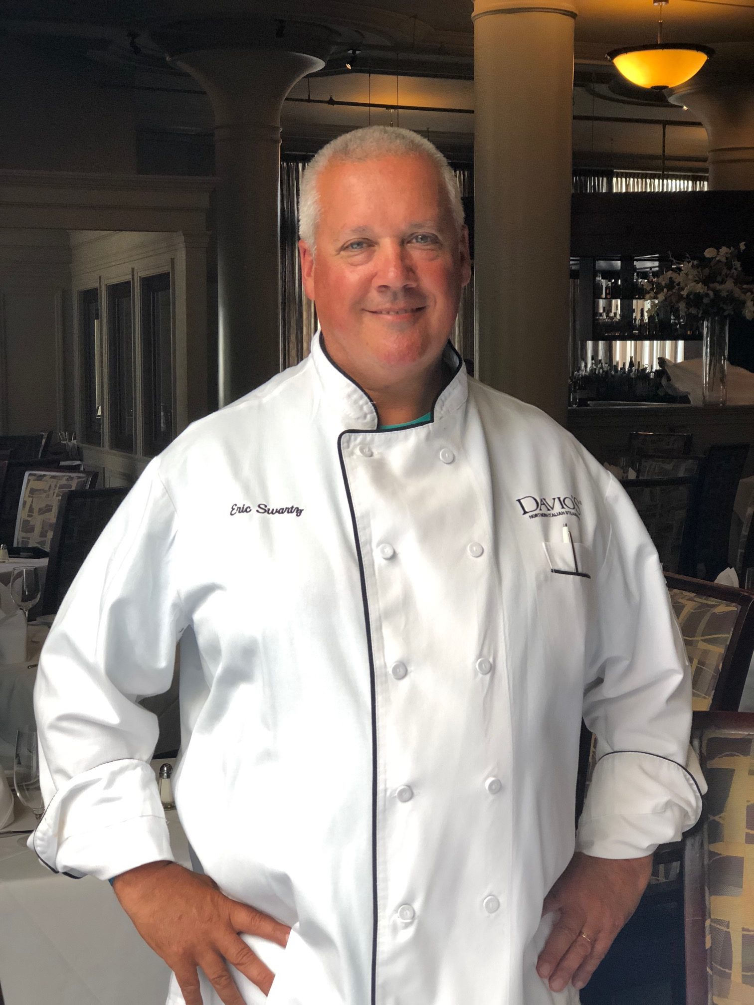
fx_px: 1655
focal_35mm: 57
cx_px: 377
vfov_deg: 33.8
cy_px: 502
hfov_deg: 25.7
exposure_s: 1/60
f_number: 2.8
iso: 125
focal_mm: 6.6
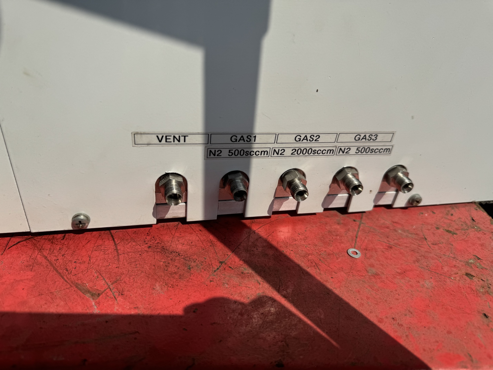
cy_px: 185
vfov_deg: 56.8
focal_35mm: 24
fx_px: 342
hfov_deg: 71.6
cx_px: 246
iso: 80
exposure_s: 1/7092
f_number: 1.78
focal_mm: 6.76
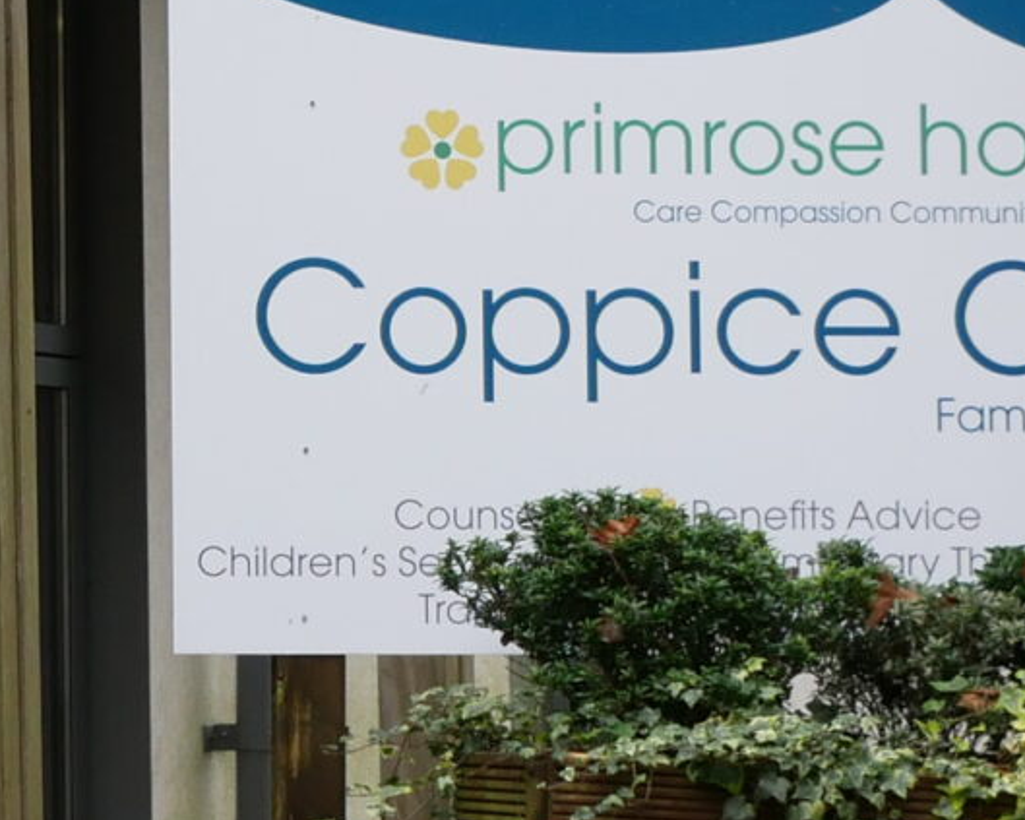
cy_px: 134
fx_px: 6309
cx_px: -347
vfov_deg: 7.4
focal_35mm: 208
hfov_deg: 9.1
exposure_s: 1/50
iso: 400
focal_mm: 22
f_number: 5.6
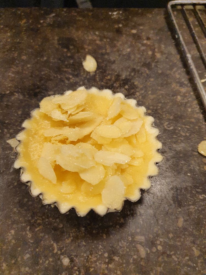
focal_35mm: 26
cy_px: 138
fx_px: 206
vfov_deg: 67.3
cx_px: 103
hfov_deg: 53.1
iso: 250
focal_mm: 4.32
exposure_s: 1/100
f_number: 1.5
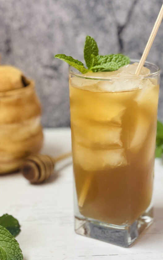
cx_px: 111
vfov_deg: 30.6
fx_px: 476
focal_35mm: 67
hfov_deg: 19.4
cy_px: 127
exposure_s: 1/122
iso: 160
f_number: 2
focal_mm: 6
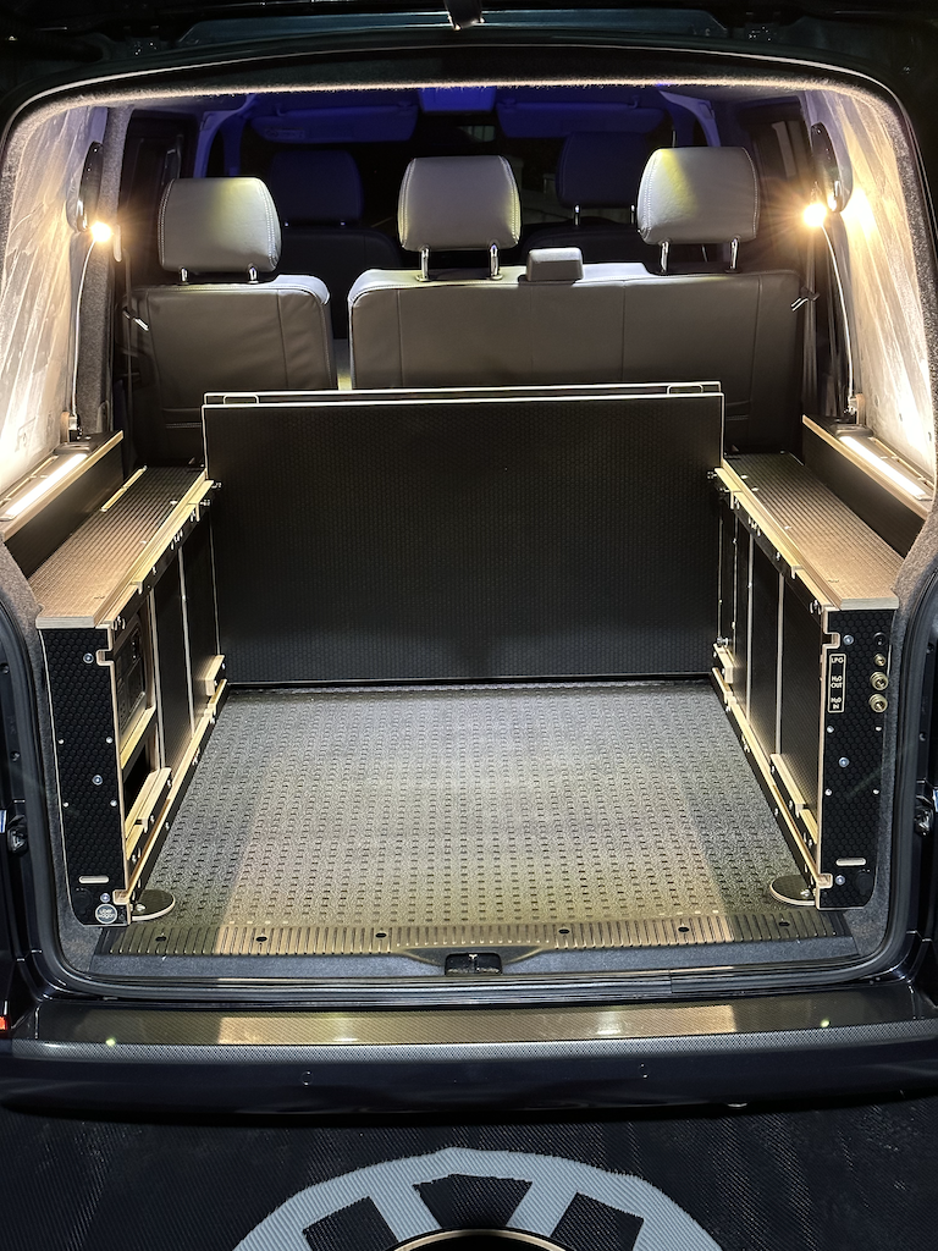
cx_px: 469
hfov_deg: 30.3
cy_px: 626
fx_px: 1734
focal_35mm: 48
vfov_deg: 39.7
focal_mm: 6.86
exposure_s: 1/25
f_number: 1.78
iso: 500
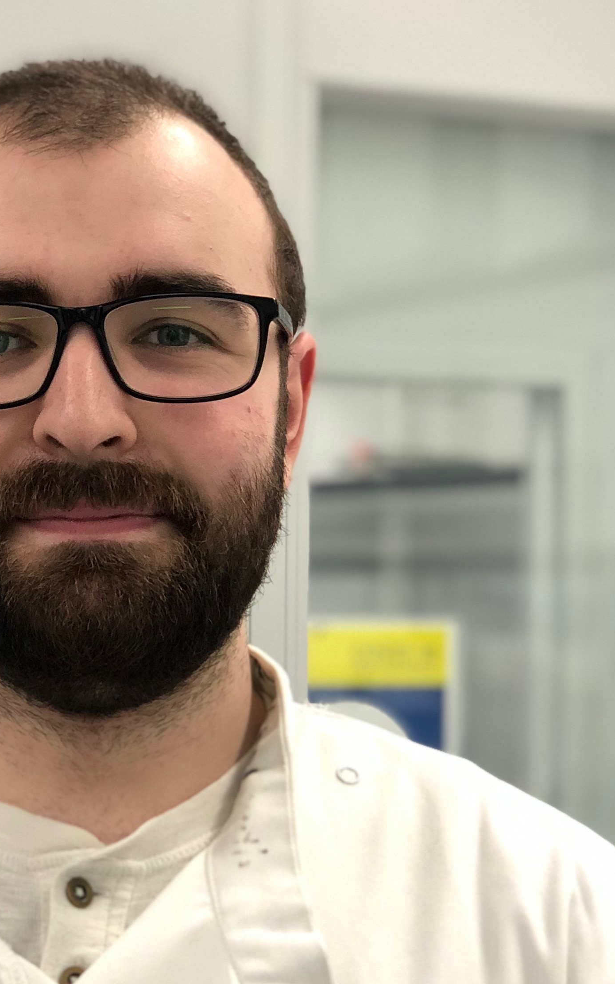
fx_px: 2681
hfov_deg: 13.0
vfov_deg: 20.7
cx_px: 82
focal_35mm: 100
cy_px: 679
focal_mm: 6
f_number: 2.4
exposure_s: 1/50
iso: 80
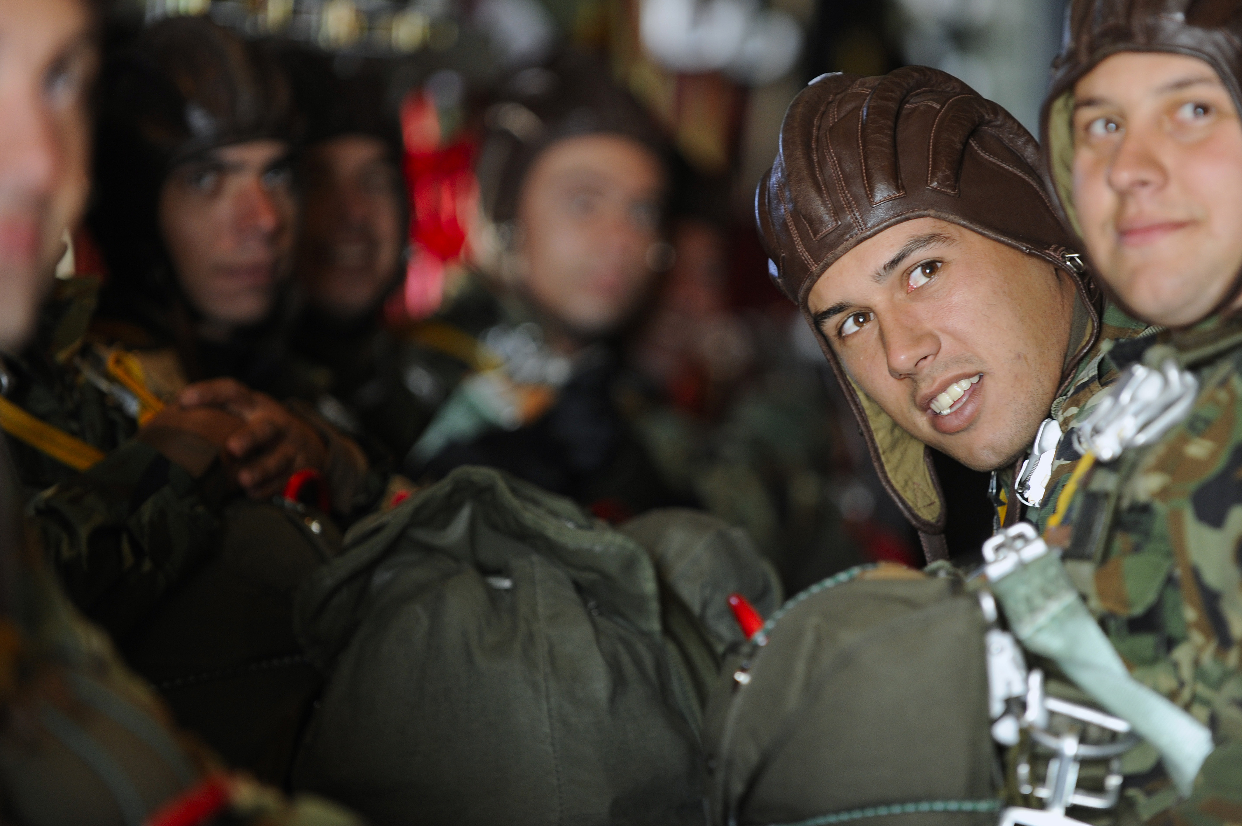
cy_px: 413
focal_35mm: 200
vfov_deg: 6.9
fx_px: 6895
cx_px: 621
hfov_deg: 10.3
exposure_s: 1/40
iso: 800
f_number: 2.8
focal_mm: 200
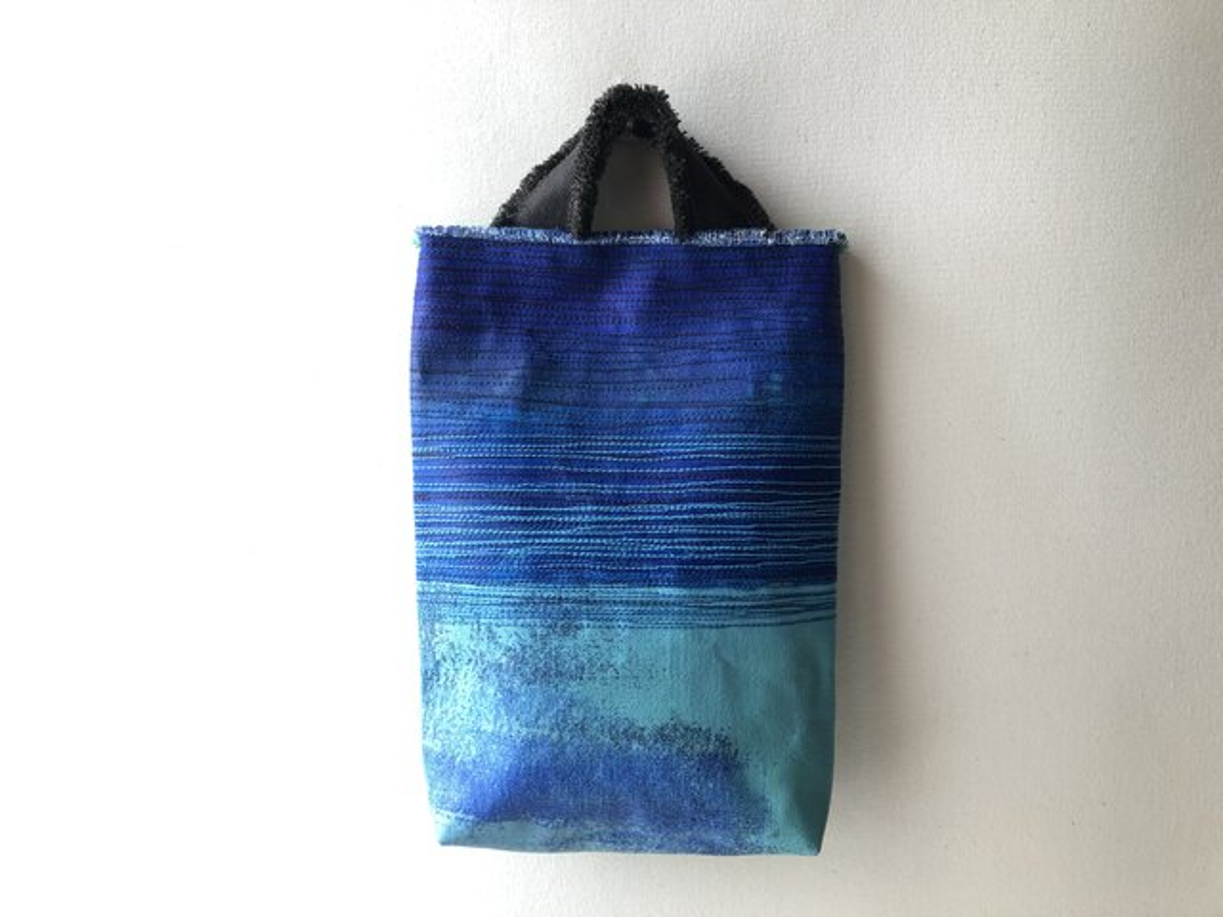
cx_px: 612
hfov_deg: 63.4
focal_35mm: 28
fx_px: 989
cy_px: 458
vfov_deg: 49.7
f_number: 1.8
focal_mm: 3.99
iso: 40
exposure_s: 1/20
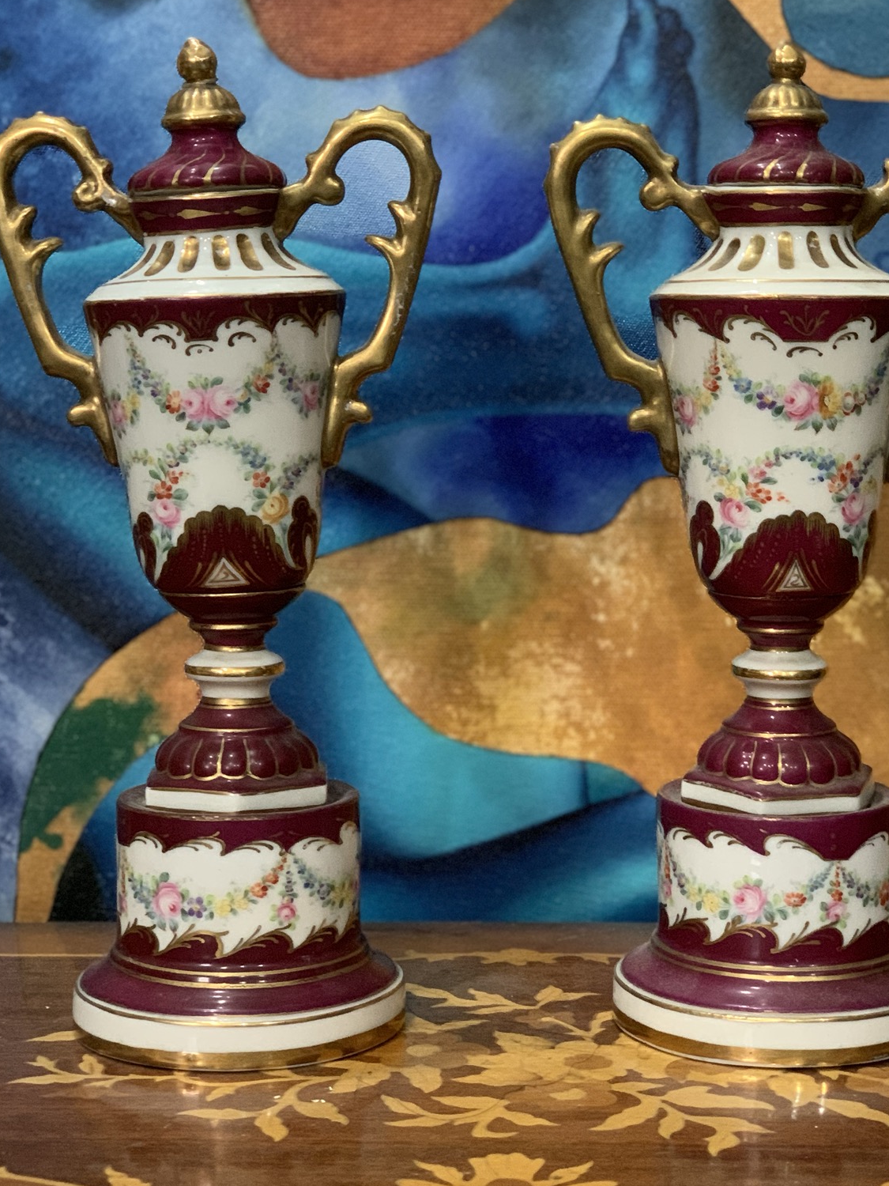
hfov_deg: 20.7
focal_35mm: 71
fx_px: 2431
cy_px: 457
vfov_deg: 27.3
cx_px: 513
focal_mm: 6
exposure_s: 1/33
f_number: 2.4
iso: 320
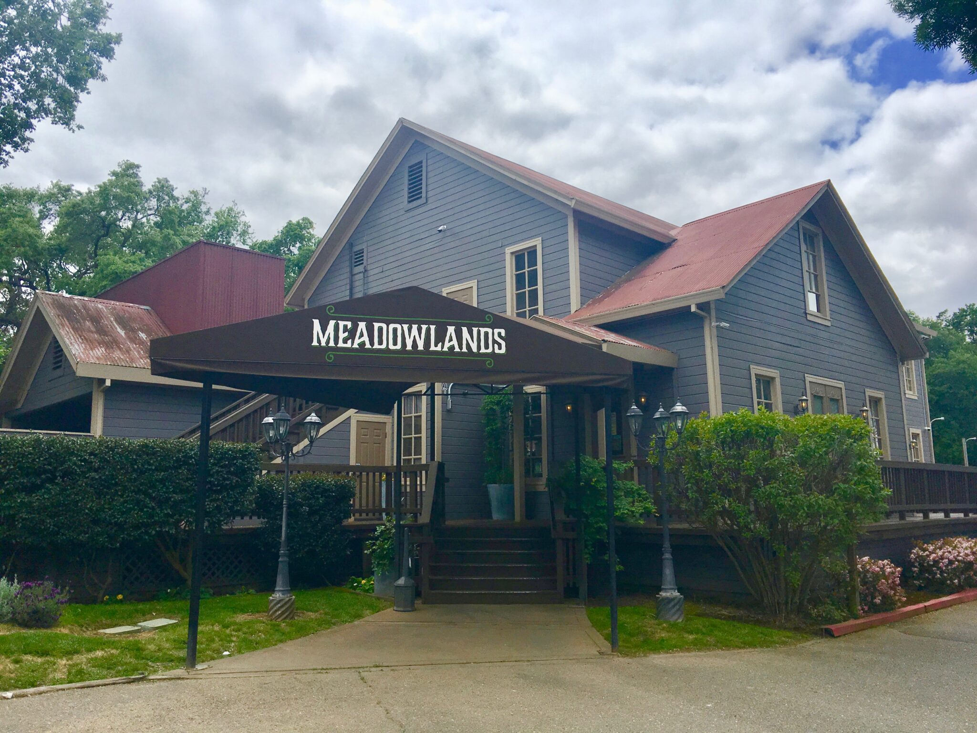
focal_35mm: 29
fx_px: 818
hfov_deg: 61.7
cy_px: 366
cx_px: 488
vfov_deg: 48.2
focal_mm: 4.15
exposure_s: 1/2404
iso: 25
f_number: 2.2
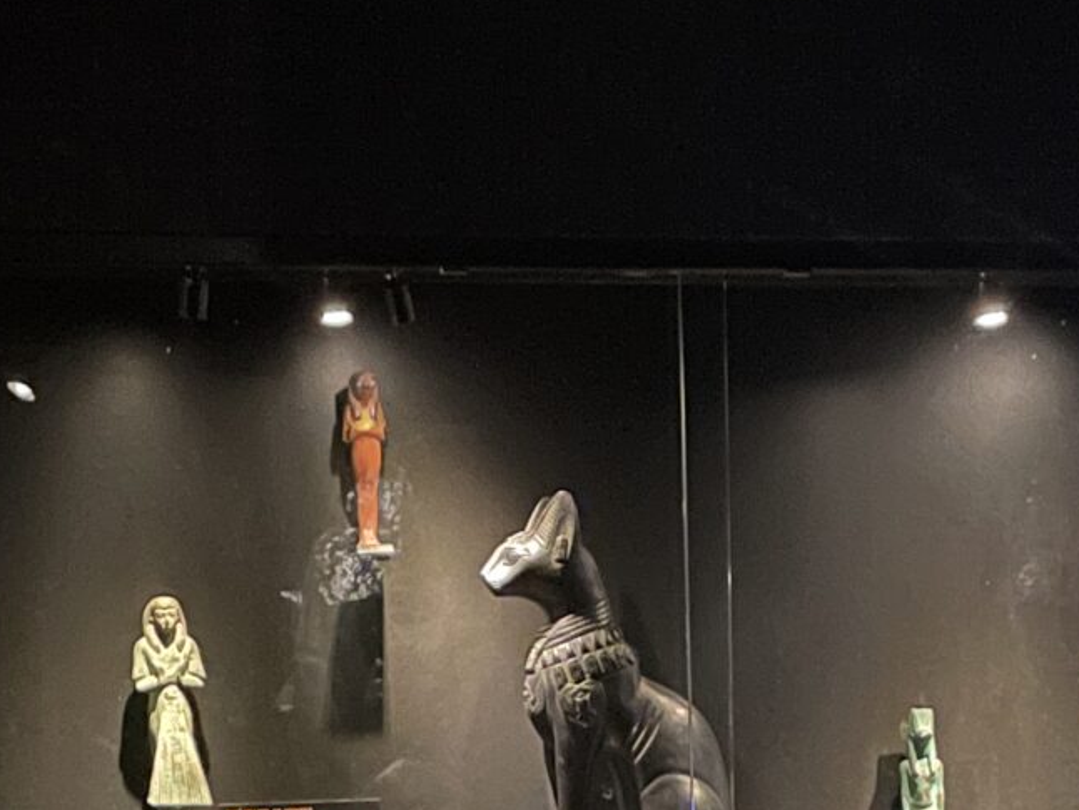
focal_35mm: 103
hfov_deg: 19.1
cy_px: 1311
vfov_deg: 13.3
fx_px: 3212
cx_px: 596
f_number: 1.6
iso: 800
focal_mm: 4.2
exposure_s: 1/7
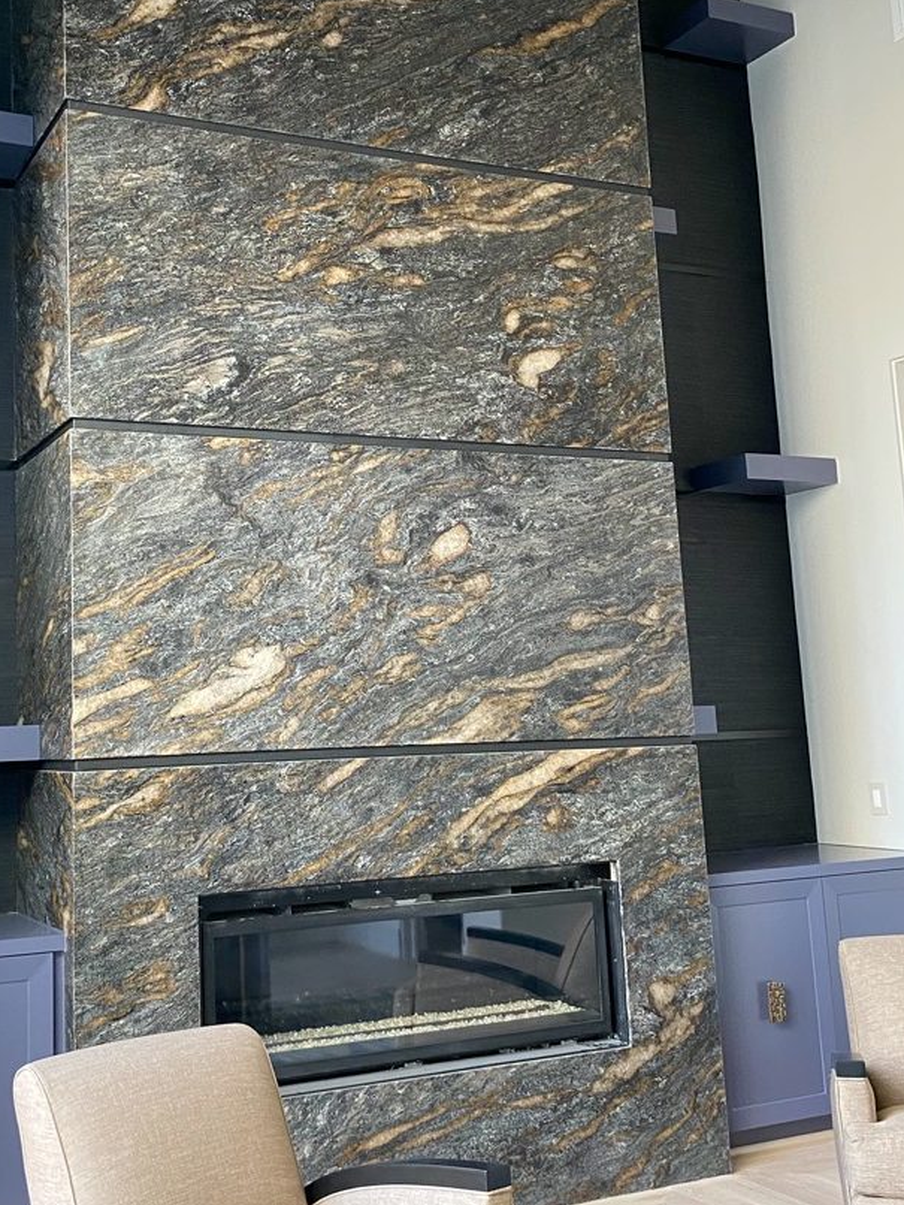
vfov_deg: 46.6
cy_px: 516
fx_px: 1392
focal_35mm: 40
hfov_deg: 35.6
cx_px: 297
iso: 320
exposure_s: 1/60
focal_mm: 4.25
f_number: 1.8
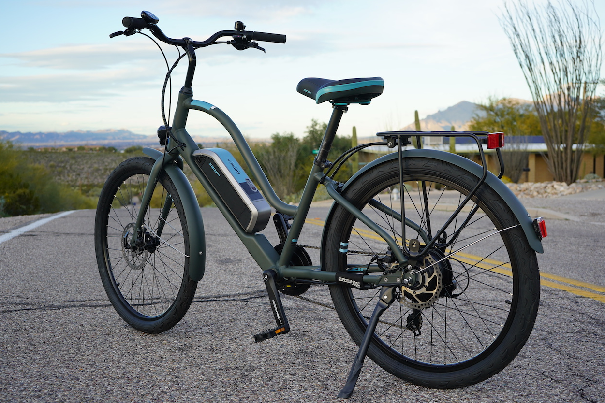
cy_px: 205
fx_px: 739
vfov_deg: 30.5
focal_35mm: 44
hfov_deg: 44.5
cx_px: 303
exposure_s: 1/80
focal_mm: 43
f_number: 5.6
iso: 100
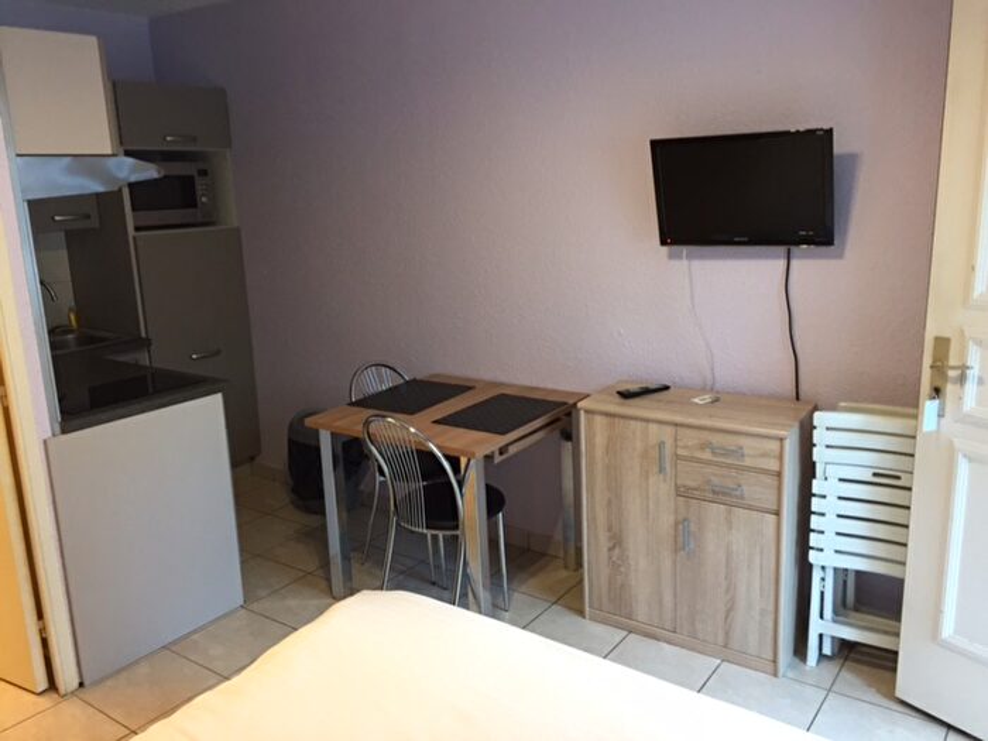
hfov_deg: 61.7
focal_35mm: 29
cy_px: 370
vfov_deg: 48.2
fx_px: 828
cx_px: 494
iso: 125
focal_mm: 4.15
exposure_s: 1/33
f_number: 2.2
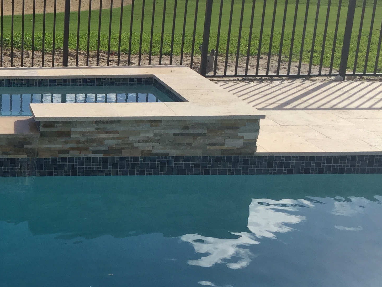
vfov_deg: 22.6
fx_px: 717
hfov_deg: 27.3
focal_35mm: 65
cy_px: 136
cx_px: -39
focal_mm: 4.15
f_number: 2.2
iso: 32
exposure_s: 1/2639
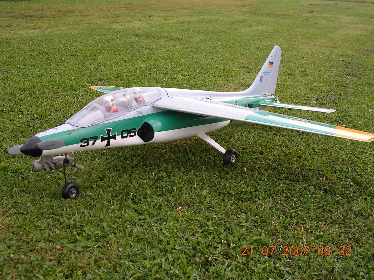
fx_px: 497
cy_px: 140
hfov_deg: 41.2
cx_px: 187
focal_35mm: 46
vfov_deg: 31.5
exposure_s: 1/301
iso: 50
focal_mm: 7.1
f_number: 3
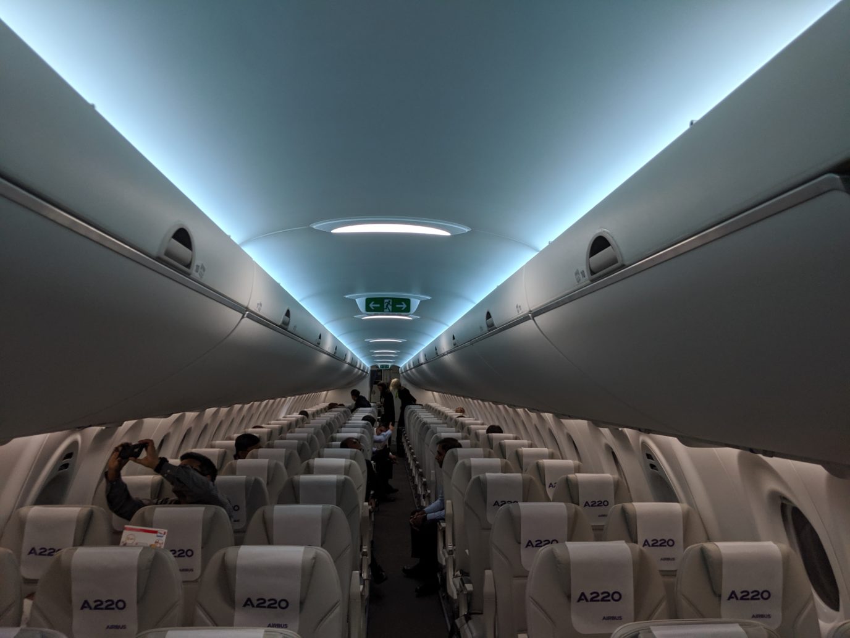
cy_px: 319
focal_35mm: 27
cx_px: 425
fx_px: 663
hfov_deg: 65.3
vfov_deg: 51.4
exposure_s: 1/25
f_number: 1.8
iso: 164
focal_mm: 4.44
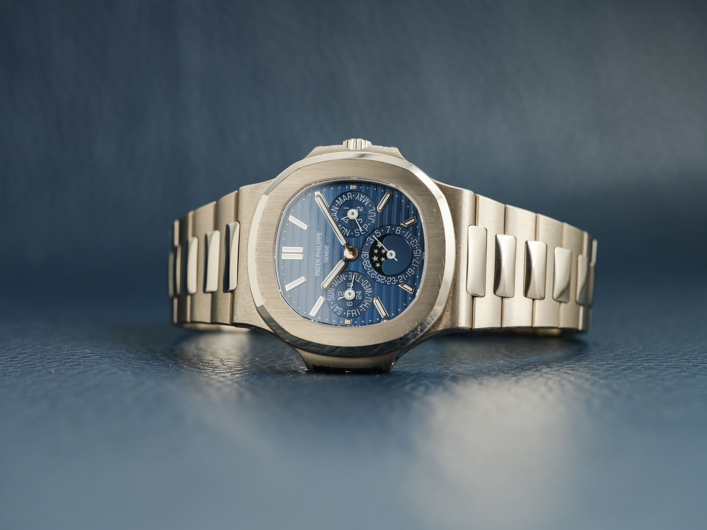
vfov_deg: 15.6
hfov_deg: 20.7
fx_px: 1940
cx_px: 354
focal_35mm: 95
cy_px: 265
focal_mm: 120
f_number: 8
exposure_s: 1/125
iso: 800
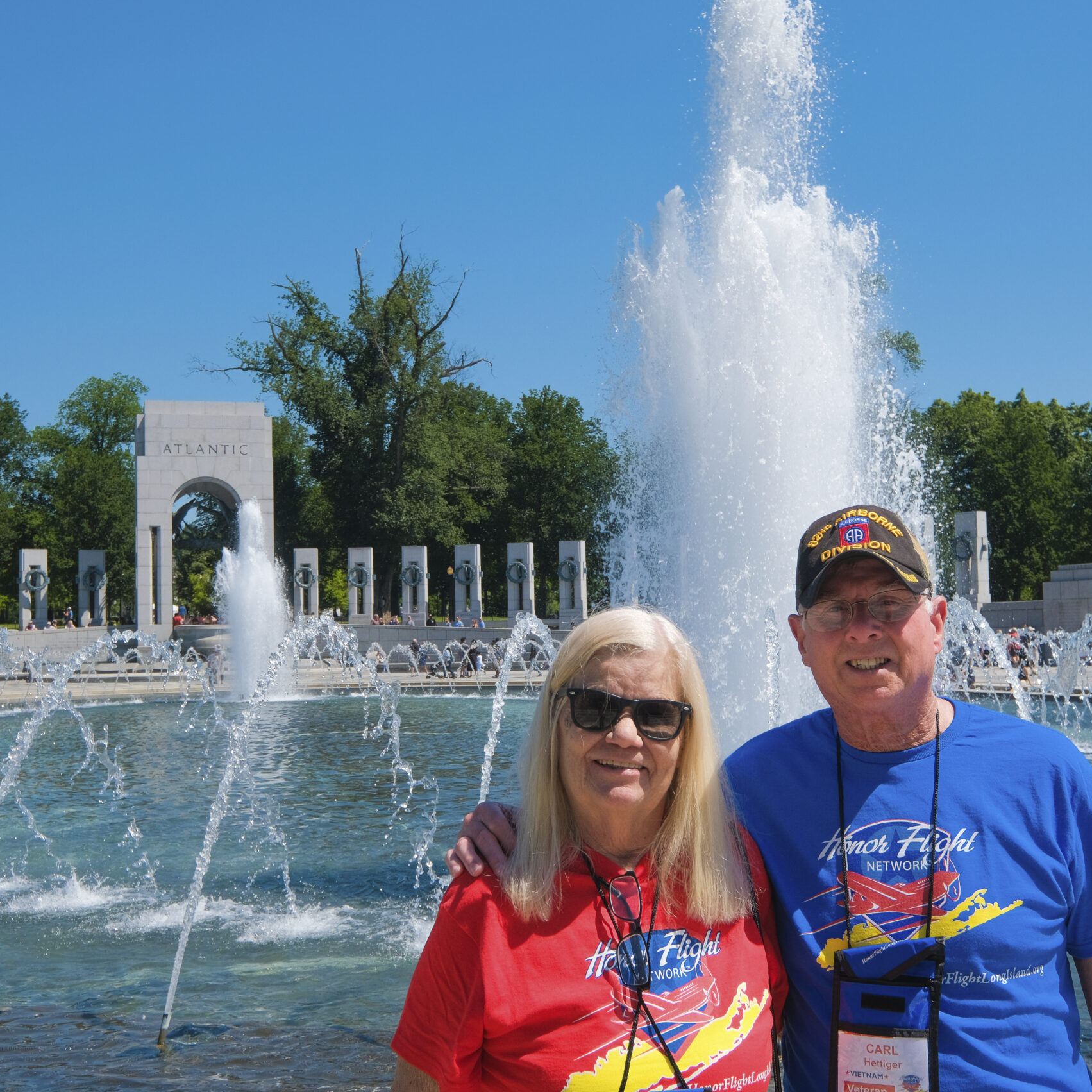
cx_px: 626
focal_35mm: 46
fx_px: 1642
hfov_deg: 36.7
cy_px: 547
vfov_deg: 36.8
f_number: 9
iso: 320
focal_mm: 24
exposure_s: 1/750
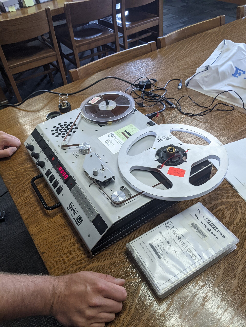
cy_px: 164
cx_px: 123
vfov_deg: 65.3
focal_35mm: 27
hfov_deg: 51.4
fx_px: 256
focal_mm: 4.44
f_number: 1.8
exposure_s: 1/120
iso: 209
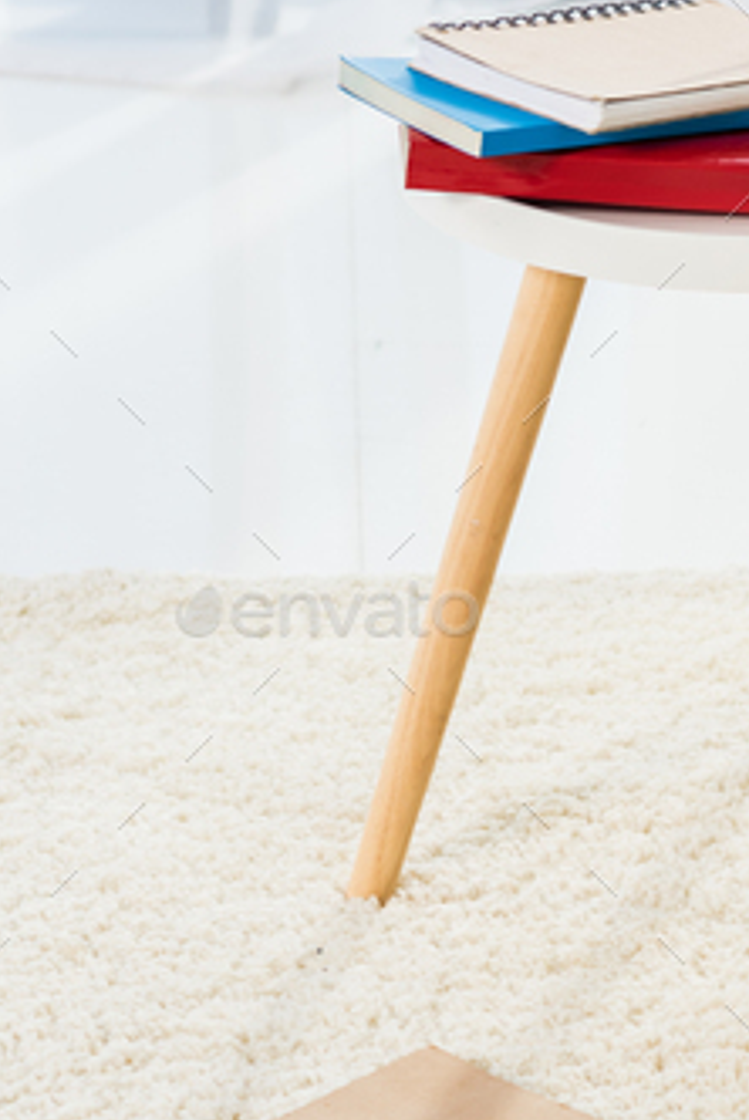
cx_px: 823
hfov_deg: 6.1
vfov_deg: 9.1
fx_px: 7038
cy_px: 584
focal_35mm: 226
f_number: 4
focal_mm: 85
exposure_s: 1/160
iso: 100
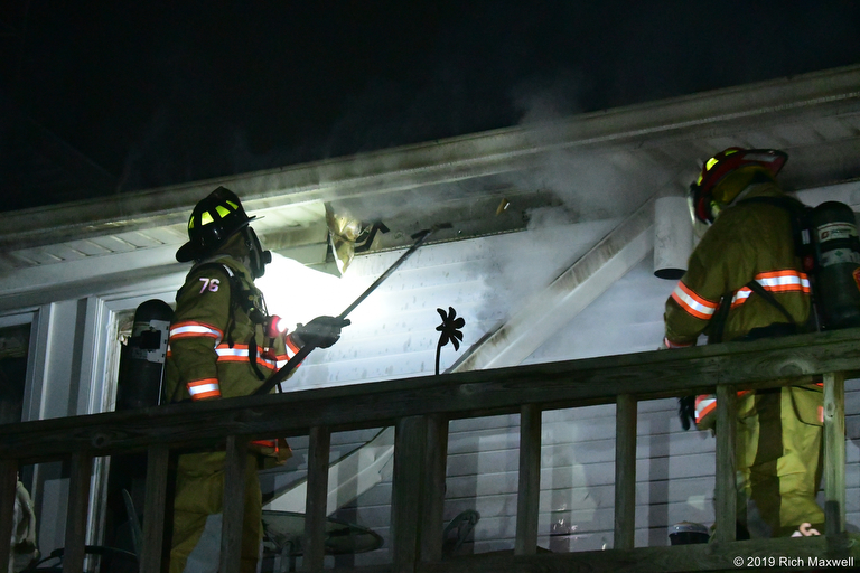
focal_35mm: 105
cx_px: 430
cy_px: 286
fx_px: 2508
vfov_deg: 13.0
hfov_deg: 19.5
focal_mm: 70
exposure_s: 1/80
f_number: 4.5
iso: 20000
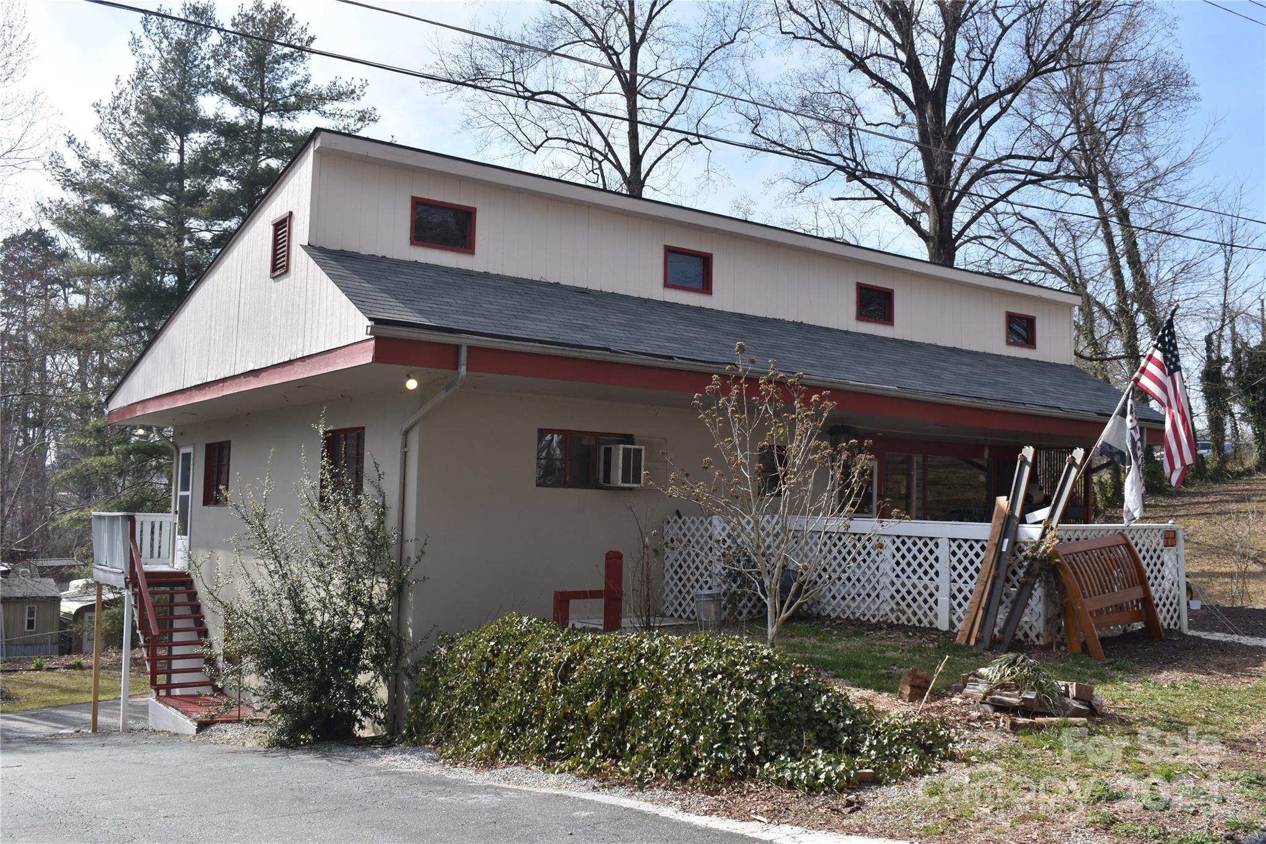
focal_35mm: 33
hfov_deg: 57.2
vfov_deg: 40.0
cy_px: 422
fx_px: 1160
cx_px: 633
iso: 200
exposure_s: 1/400
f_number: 9
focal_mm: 22
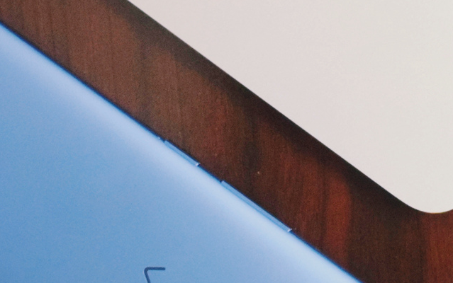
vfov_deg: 8.6
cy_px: 102
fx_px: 1890
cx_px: 405
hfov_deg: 13.6
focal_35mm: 153
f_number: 4.5
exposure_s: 1/50
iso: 4000
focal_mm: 32
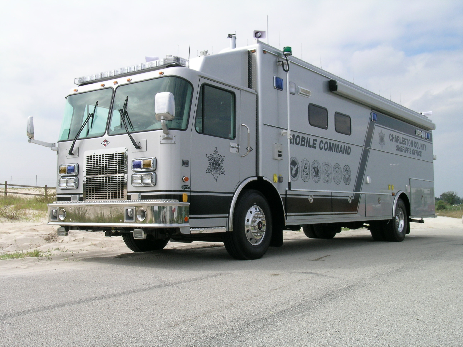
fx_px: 562
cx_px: 232
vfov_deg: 34.3
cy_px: 174
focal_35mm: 42
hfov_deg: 44.8
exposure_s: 1/214
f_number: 7.2
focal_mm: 8.7
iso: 50
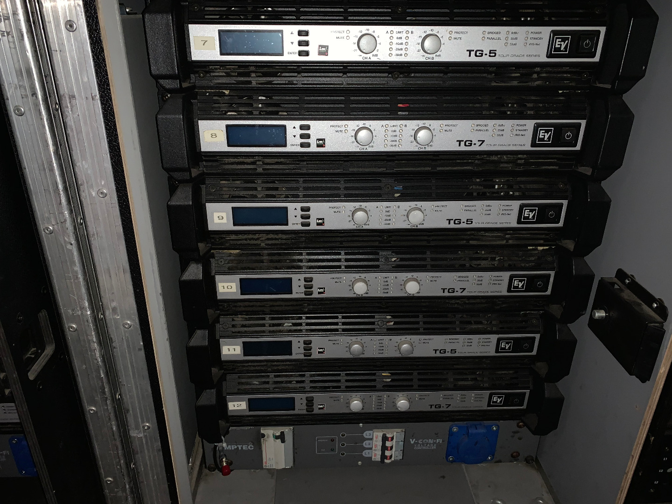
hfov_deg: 67.3
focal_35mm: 26
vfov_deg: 53.1
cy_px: 252
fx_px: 505
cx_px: 336
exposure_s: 1/4
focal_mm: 4.25
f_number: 1.8
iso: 100
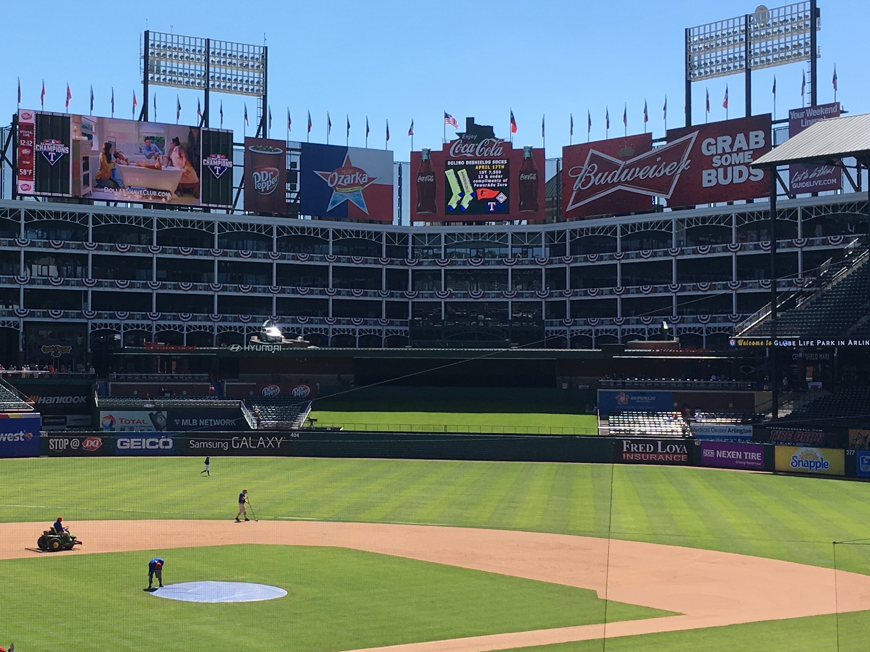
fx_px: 1558
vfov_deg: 23.6
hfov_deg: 30.7
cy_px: 313
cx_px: 214
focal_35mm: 62
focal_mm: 4.15
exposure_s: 1/1282
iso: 25
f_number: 2.2
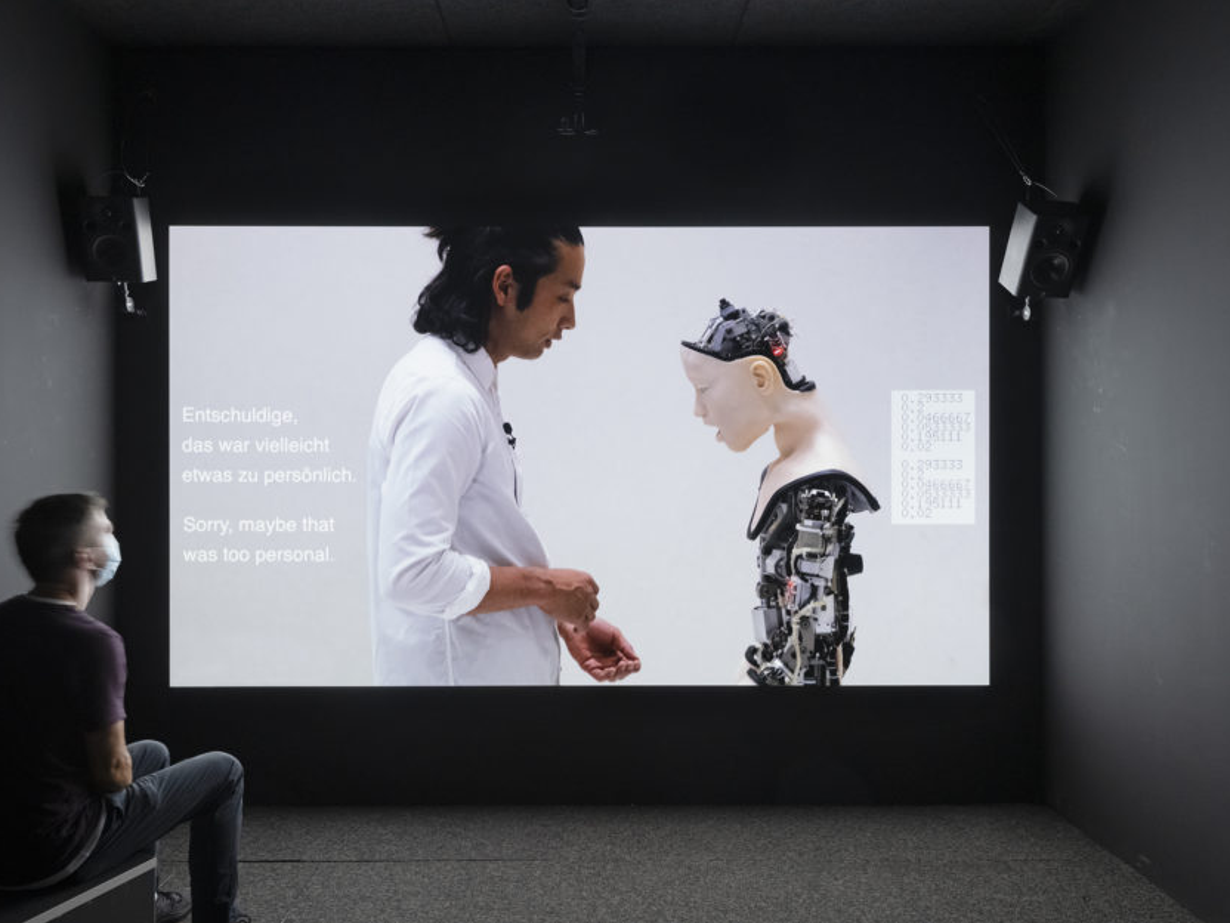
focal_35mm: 25
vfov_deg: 54.9
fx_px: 888
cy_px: 462
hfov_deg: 69.3
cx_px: 581
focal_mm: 23
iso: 1250
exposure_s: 1/4
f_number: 8
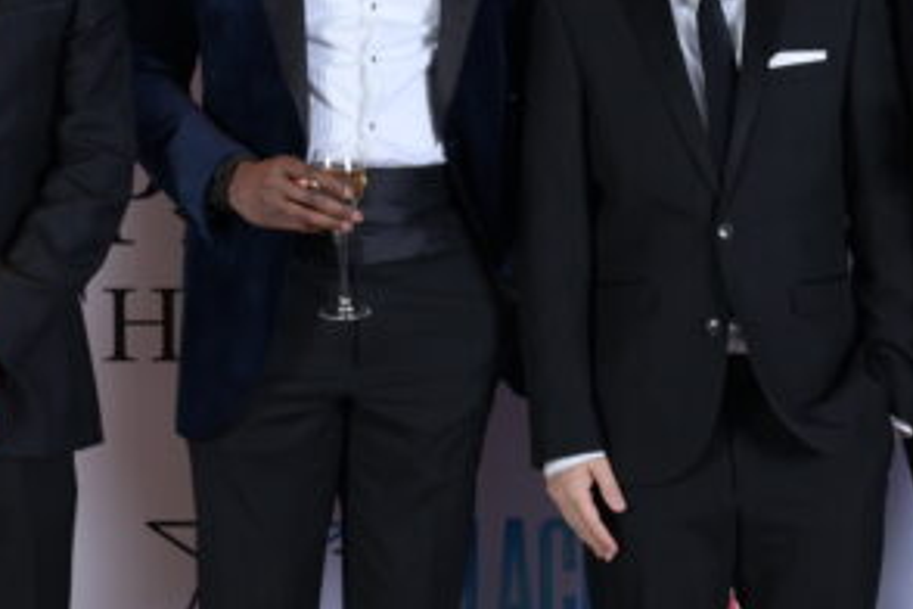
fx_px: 2713
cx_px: 463
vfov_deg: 12.8
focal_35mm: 107
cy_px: 138
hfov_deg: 19.1
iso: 320
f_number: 5
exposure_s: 1/200
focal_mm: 41
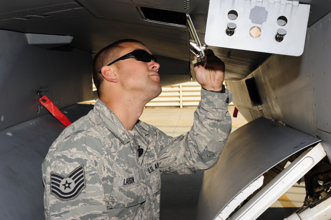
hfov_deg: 34.5
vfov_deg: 23.4
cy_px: 110
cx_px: 166
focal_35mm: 58
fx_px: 533
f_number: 18
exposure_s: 1/100
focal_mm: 58
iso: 200
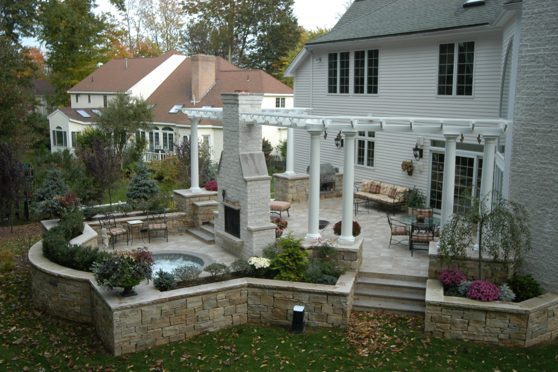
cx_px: 285
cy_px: 187
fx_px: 573
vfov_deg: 35.9
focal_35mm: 37
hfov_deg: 51.9
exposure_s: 1/90
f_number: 5
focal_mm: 24
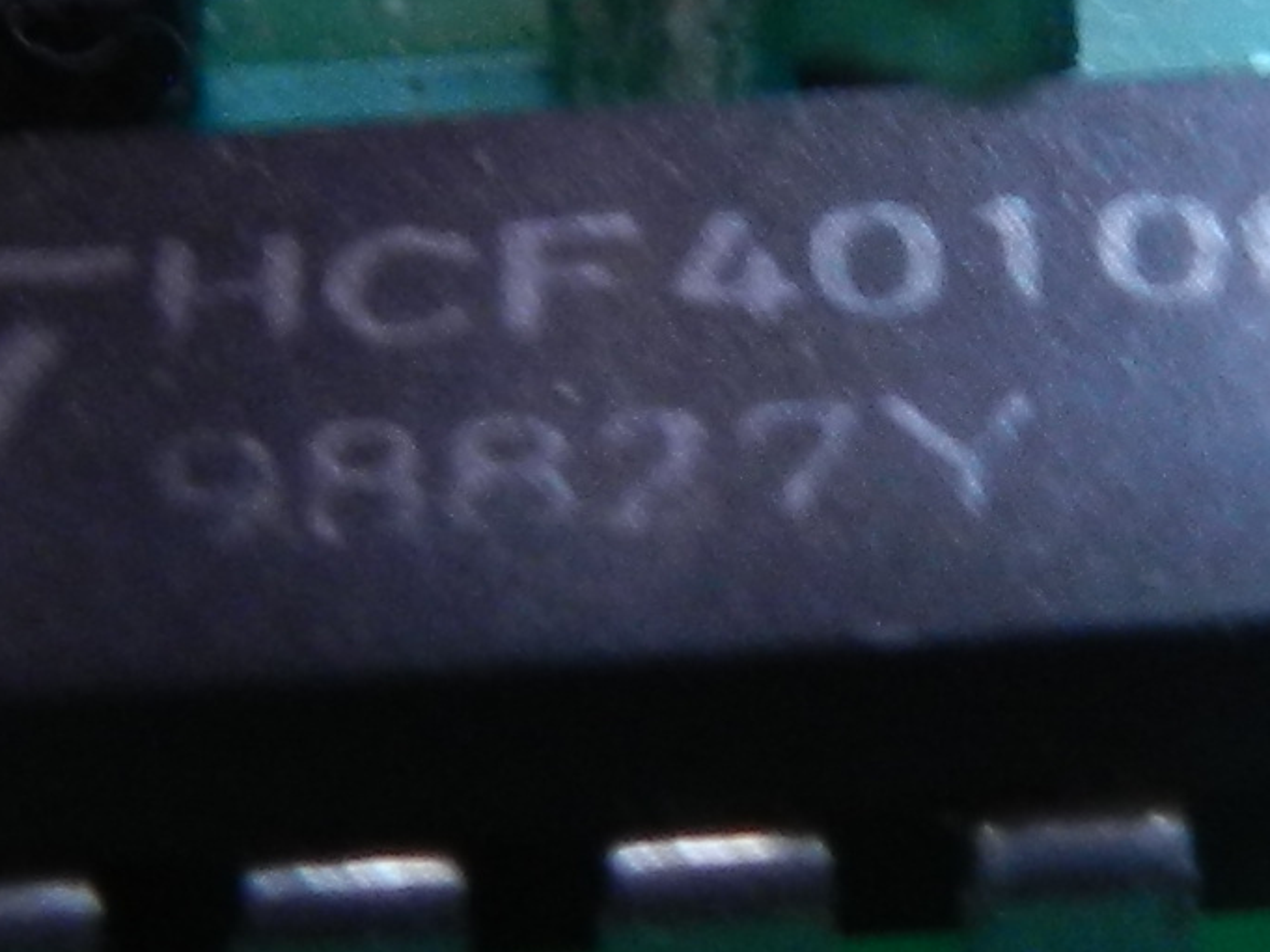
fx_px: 4954
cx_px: 931
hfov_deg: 14.6
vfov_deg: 11.0
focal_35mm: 135
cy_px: 430
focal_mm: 4
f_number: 4
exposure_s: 1/15
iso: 220
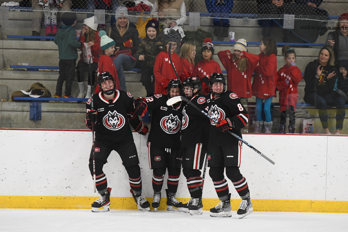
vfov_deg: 6.3
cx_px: 174
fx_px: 2097
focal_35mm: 217
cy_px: 116
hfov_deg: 9.5
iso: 2500
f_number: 2.8
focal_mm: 145
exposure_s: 1/800
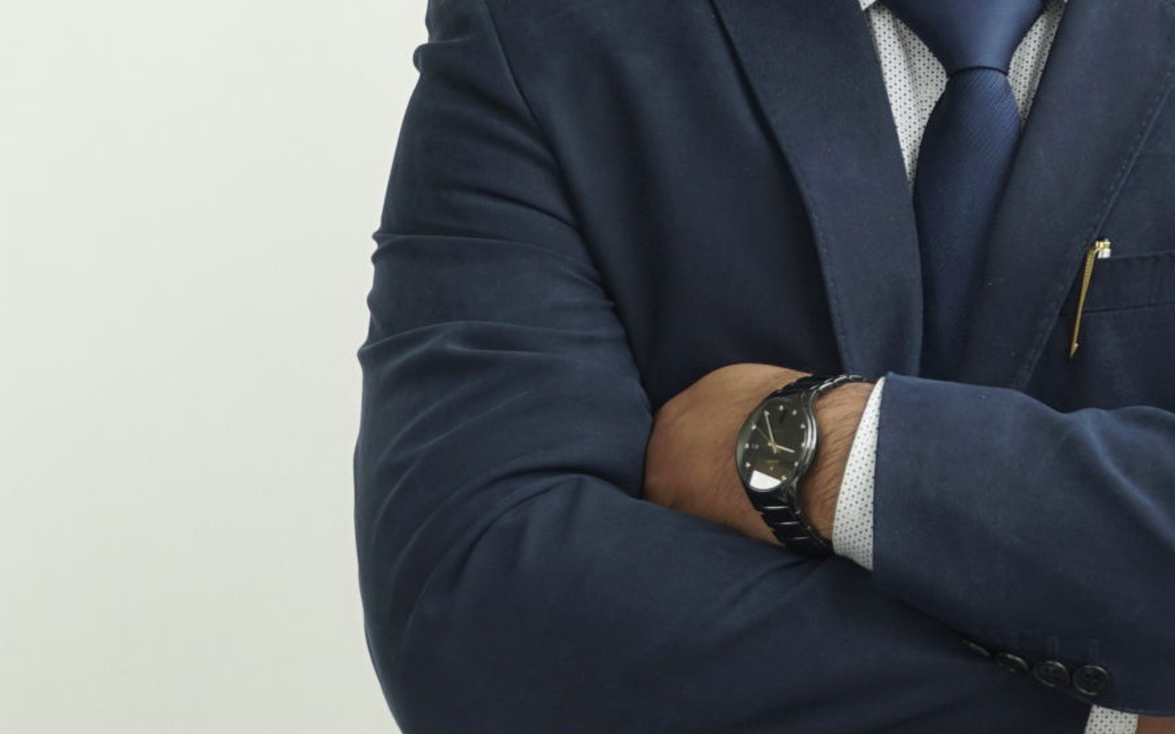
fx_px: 5955
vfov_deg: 7.0
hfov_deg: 11.2
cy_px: 110
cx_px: 883
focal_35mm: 186
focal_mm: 42
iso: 160
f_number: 5
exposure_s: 1/100
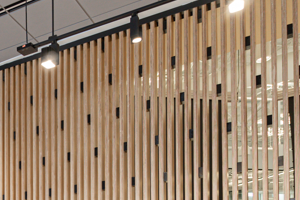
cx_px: -111
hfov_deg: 28.1
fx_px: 464
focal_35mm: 56
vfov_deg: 20.3
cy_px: 313
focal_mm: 11
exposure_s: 1/10
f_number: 3.2
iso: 100
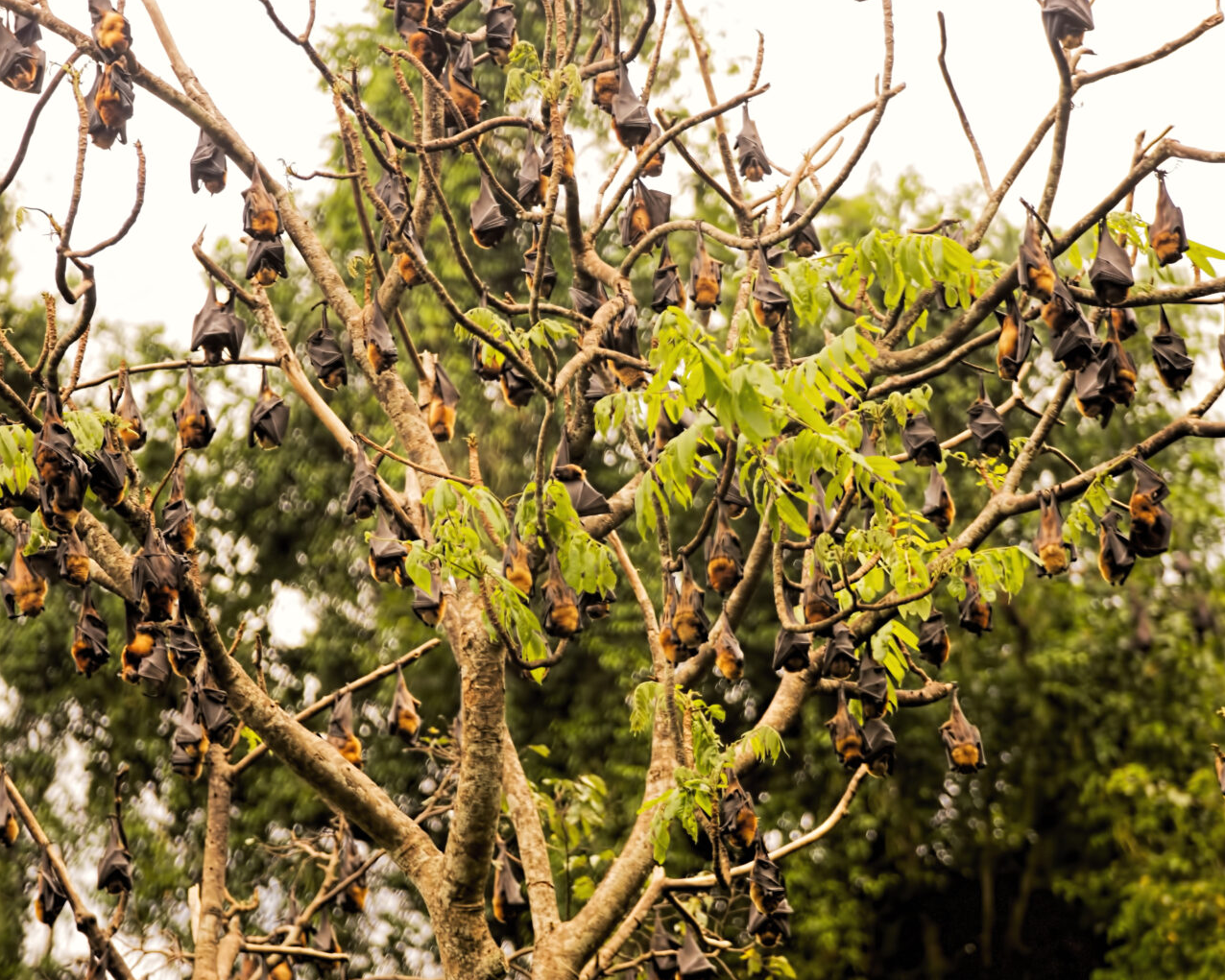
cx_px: 606
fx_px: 12291
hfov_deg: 5.7
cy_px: 490
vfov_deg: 4.6
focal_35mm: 339
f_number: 5.6
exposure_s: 1/1000
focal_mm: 300
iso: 1000
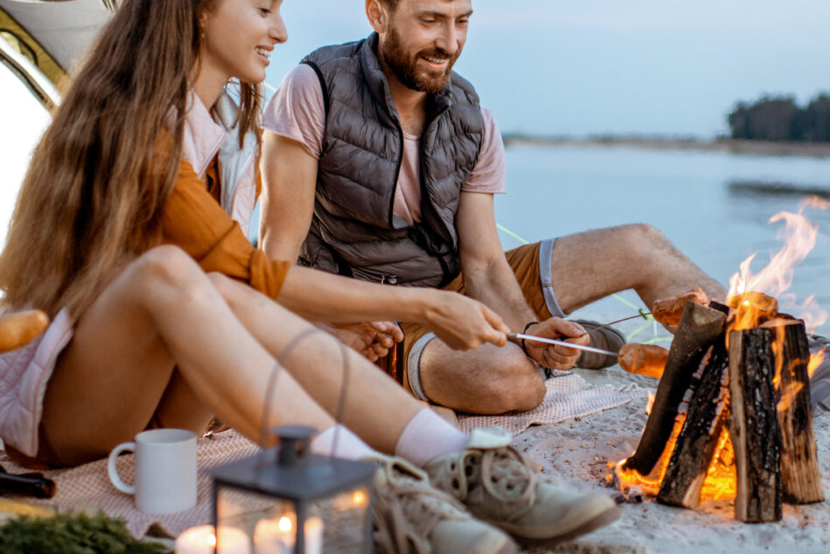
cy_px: 256
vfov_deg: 23.8
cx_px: 526
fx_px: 1314
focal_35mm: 57
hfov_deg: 34.8
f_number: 1.8
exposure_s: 1/125
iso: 800
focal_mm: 35
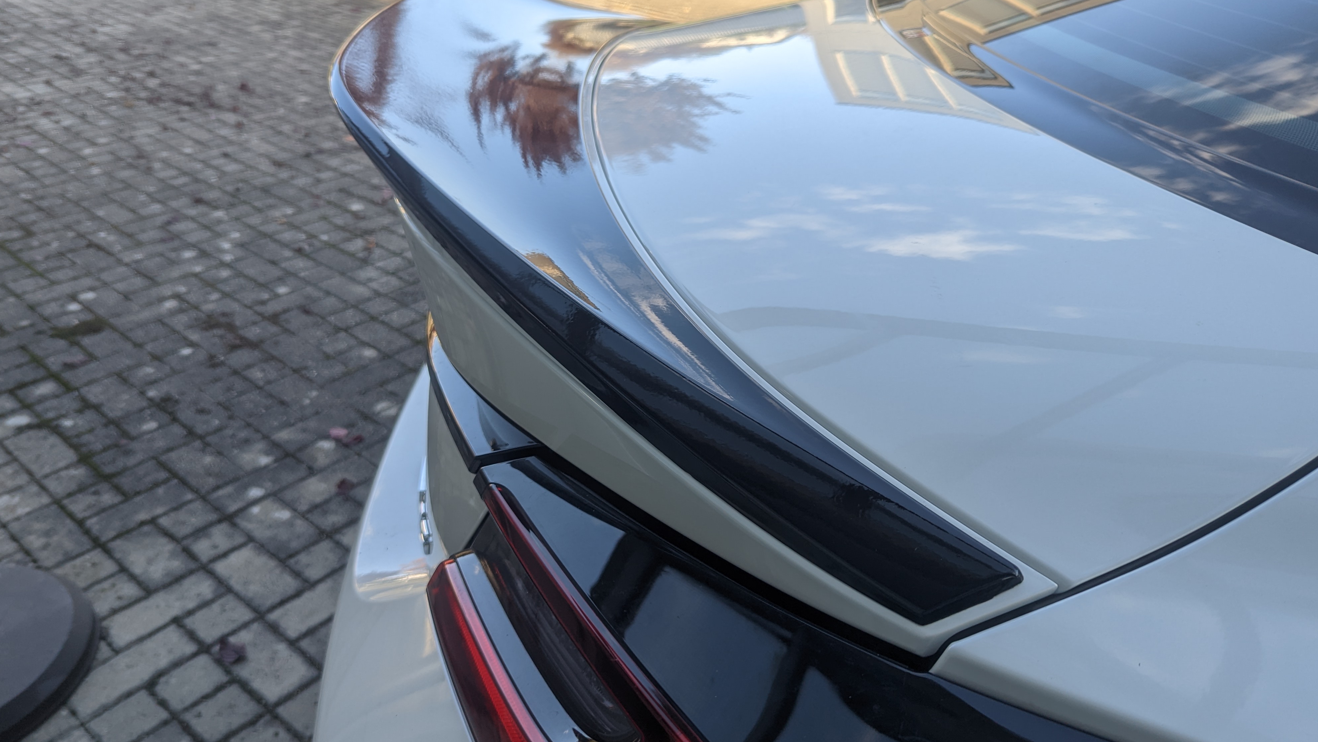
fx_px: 944
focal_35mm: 27
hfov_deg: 69.9
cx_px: 657
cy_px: 398
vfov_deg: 42.9
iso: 43
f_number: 1.85
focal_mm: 6.81
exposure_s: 1/243
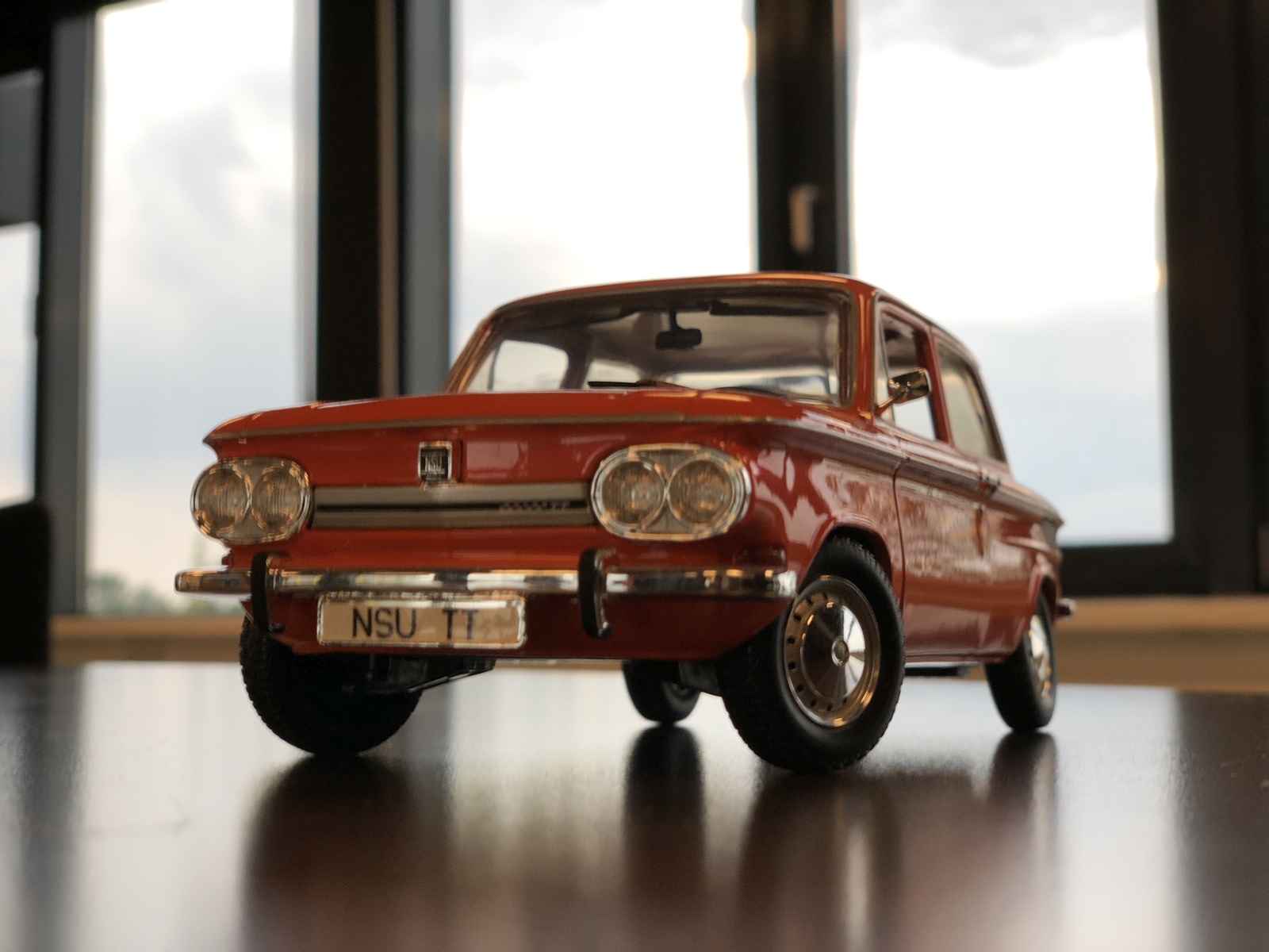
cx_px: 634
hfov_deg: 36.8
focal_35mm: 52
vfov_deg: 28.0
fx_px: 1906
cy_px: 476
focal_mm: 6
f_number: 2.4
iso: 16
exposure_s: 1/50
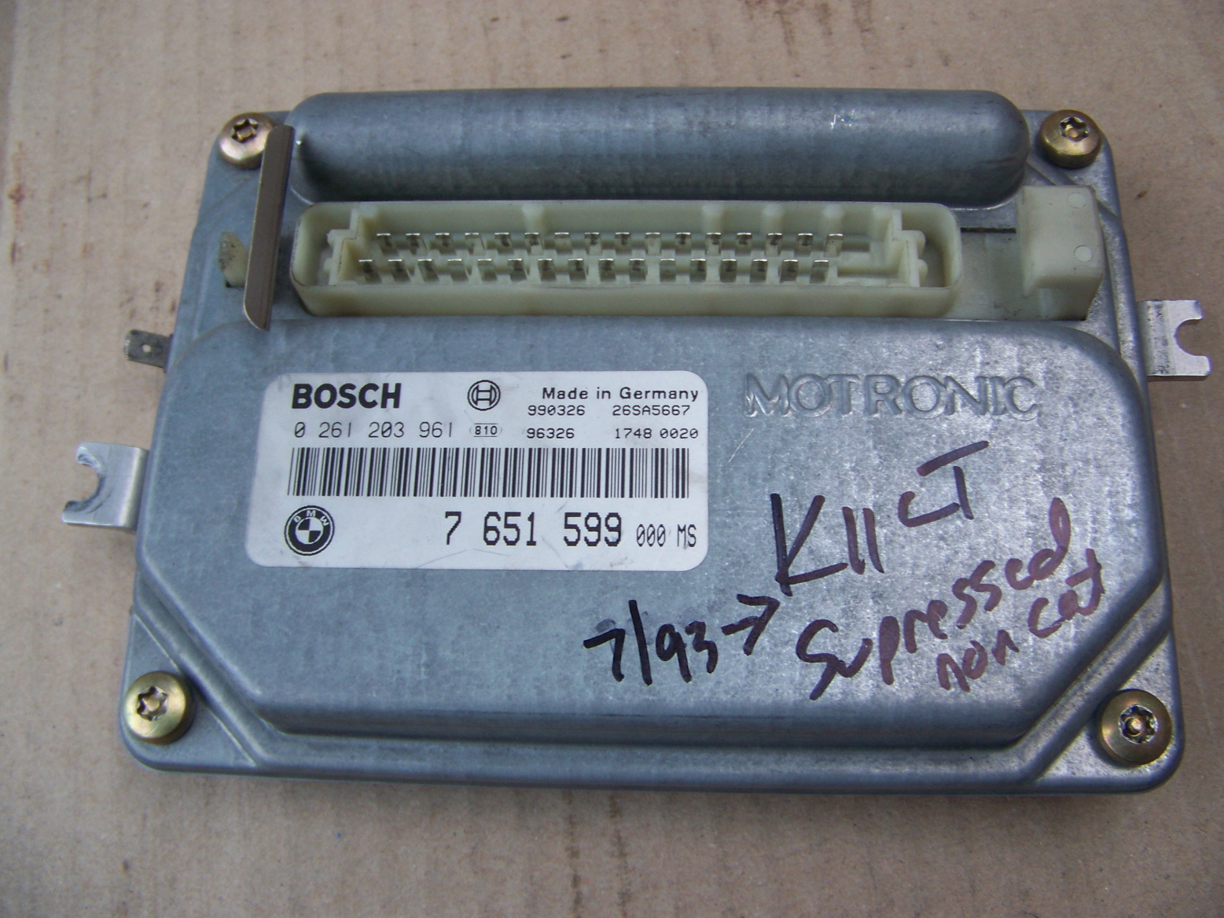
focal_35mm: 37
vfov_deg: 38.7
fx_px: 1308
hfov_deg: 50.1
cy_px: 448
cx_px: 620
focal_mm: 5.85
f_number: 2.8
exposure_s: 1/40
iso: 64
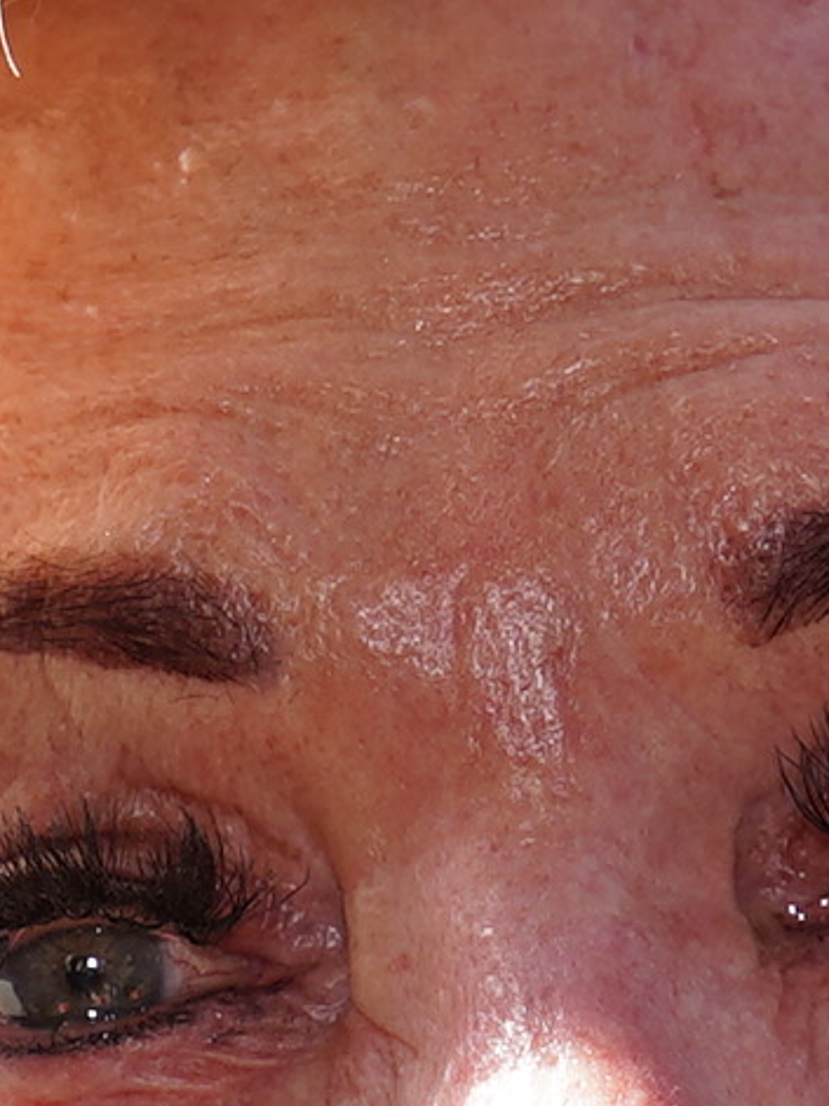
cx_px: 1571
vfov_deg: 3.7
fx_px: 17187
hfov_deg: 2.8
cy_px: 1277
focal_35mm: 538
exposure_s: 1/400
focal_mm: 67
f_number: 4
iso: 200
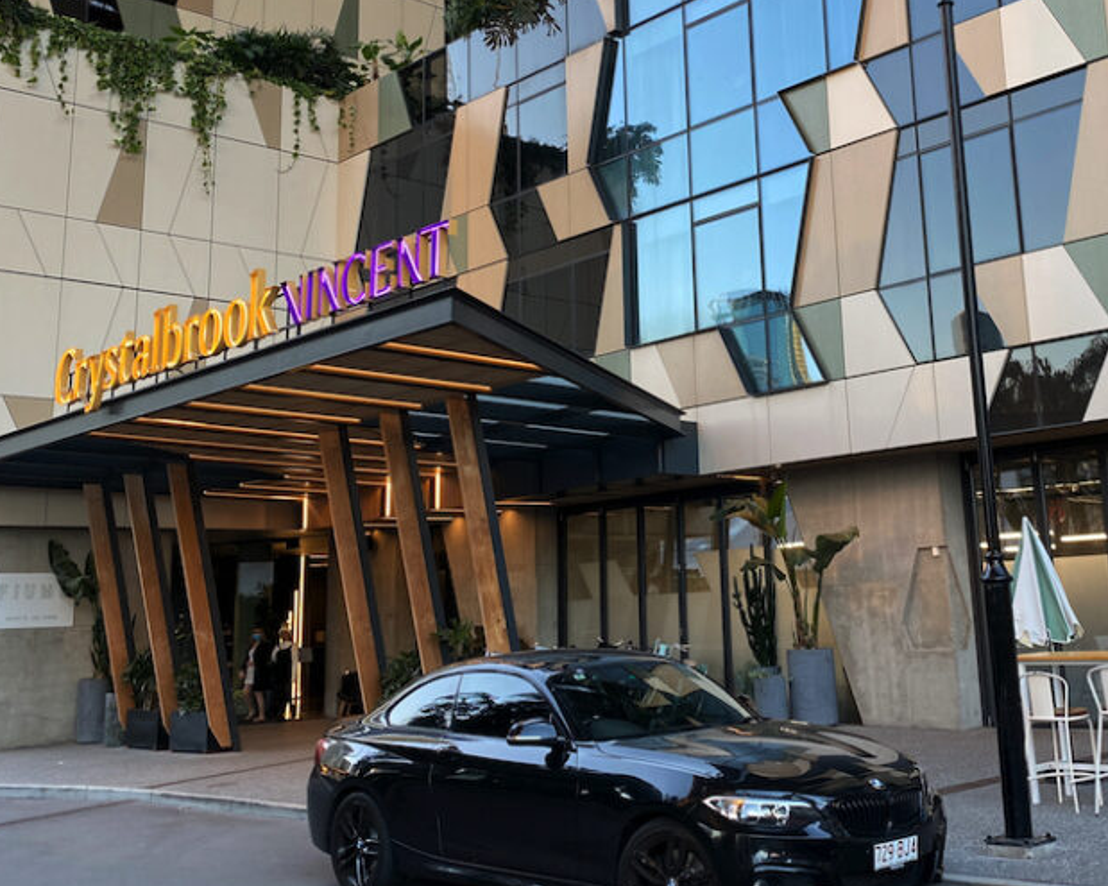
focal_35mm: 42
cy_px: 292
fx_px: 1377
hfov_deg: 43.4
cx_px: 707
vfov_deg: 35.3
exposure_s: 1/100
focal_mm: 4.25
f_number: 1.8
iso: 80
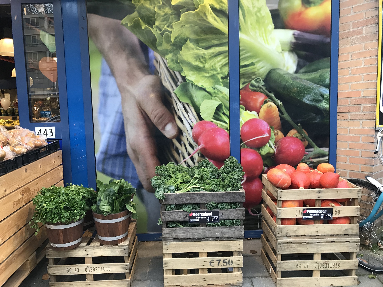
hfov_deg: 63.4
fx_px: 310
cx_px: 192
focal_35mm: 28
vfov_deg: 49.7
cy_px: 144
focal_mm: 3.99
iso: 25
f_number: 1.8
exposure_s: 1/33
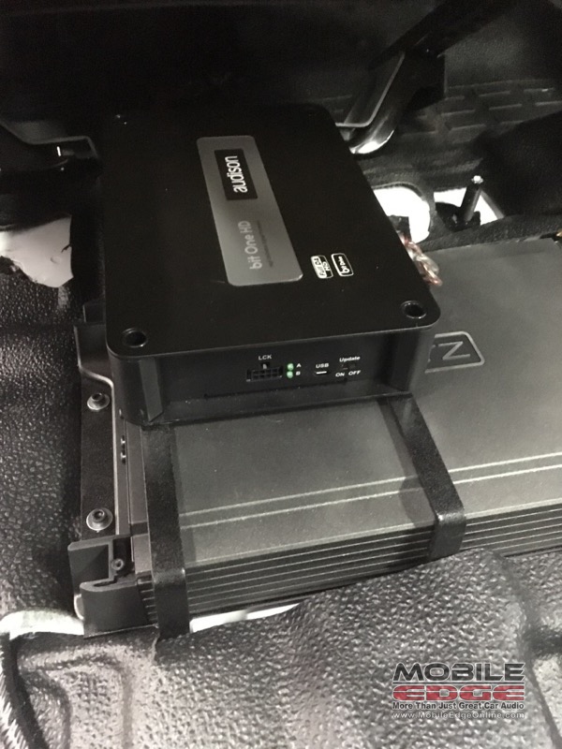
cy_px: 374
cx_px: 281
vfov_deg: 61.7
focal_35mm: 29
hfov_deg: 48.2
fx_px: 628
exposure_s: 1/15
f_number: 2.2
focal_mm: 4.15
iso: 1600
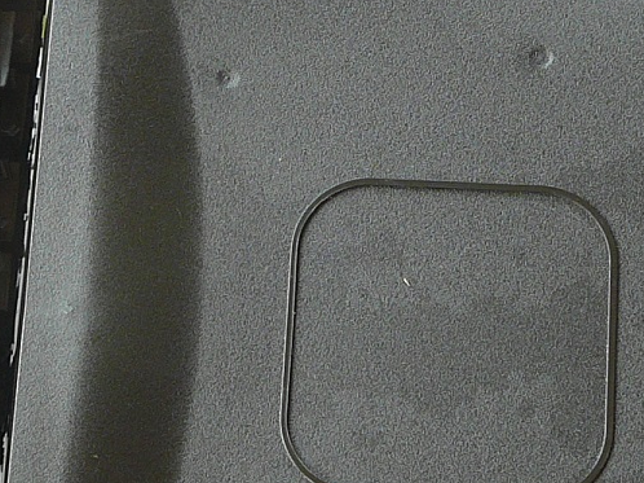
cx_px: 358
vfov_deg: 13.6
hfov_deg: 18.2
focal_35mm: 108
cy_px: 410
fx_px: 2008
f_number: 2.8
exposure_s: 1/60
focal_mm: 5.2
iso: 80
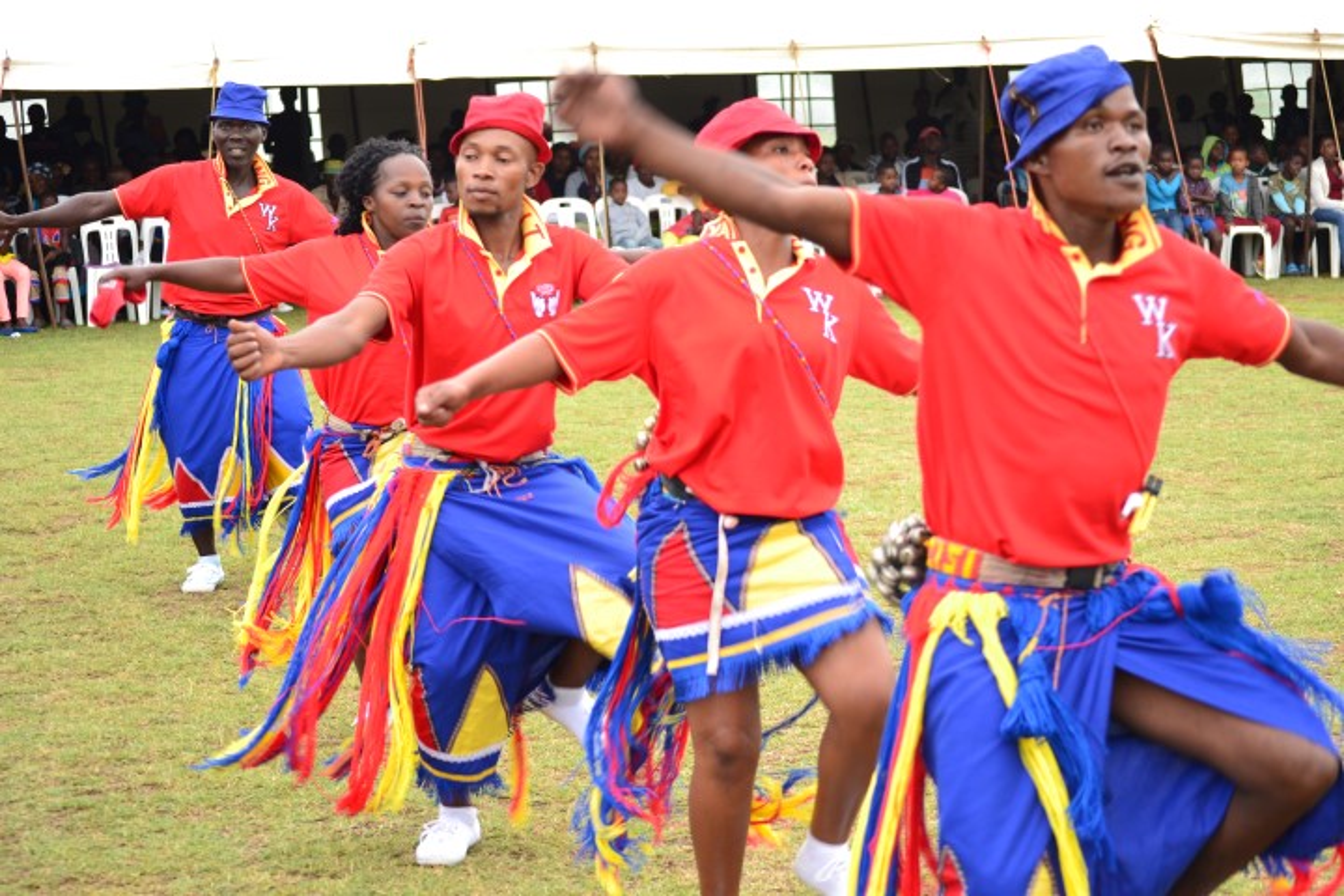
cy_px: 448
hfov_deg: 24.6
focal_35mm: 82
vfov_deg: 16.6
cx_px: 672
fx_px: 3080
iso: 200
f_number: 4
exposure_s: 1/60
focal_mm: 55
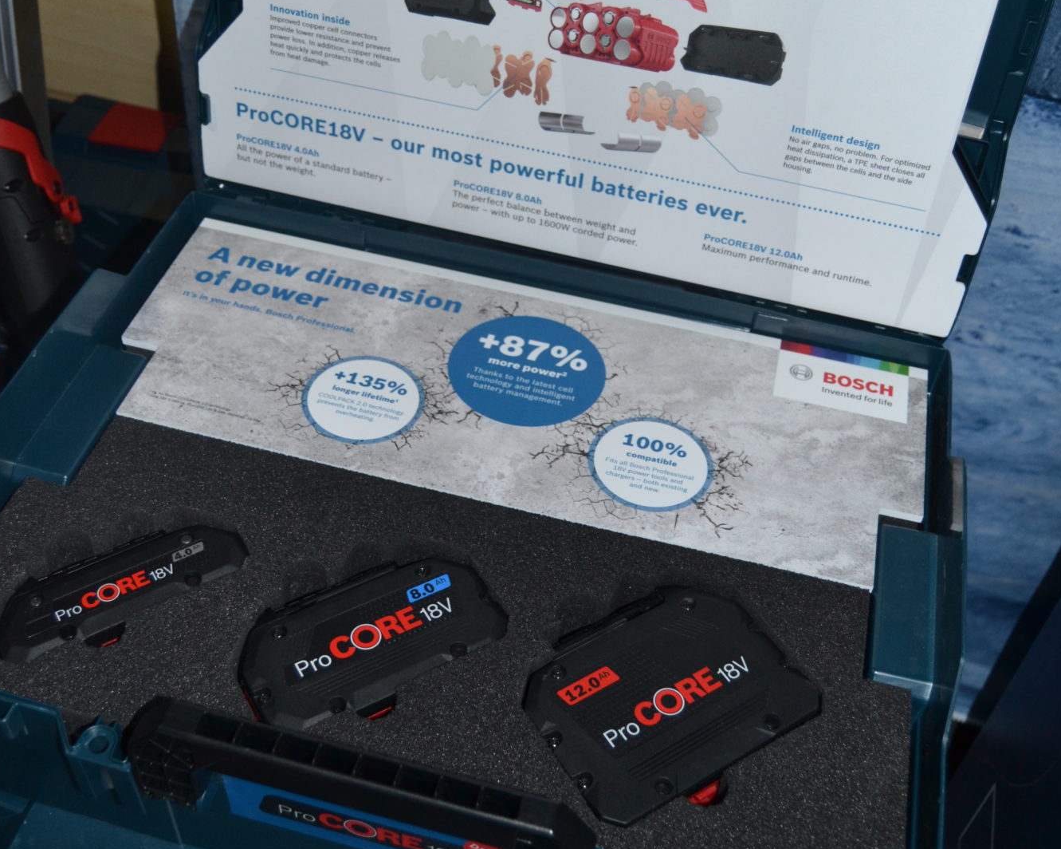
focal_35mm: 39
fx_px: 1224
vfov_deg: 38.1
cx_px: 524
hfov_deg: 46.9
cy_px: 341
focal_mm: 18
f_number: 3.5
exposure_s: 1/60
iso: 560
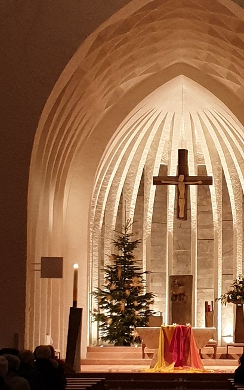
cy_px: 223
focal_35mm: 40
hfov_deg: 31.4
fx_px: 425
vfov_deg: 49.1
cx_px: 186
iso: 320
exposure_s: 1/50
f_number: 1.5
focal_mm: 4.3
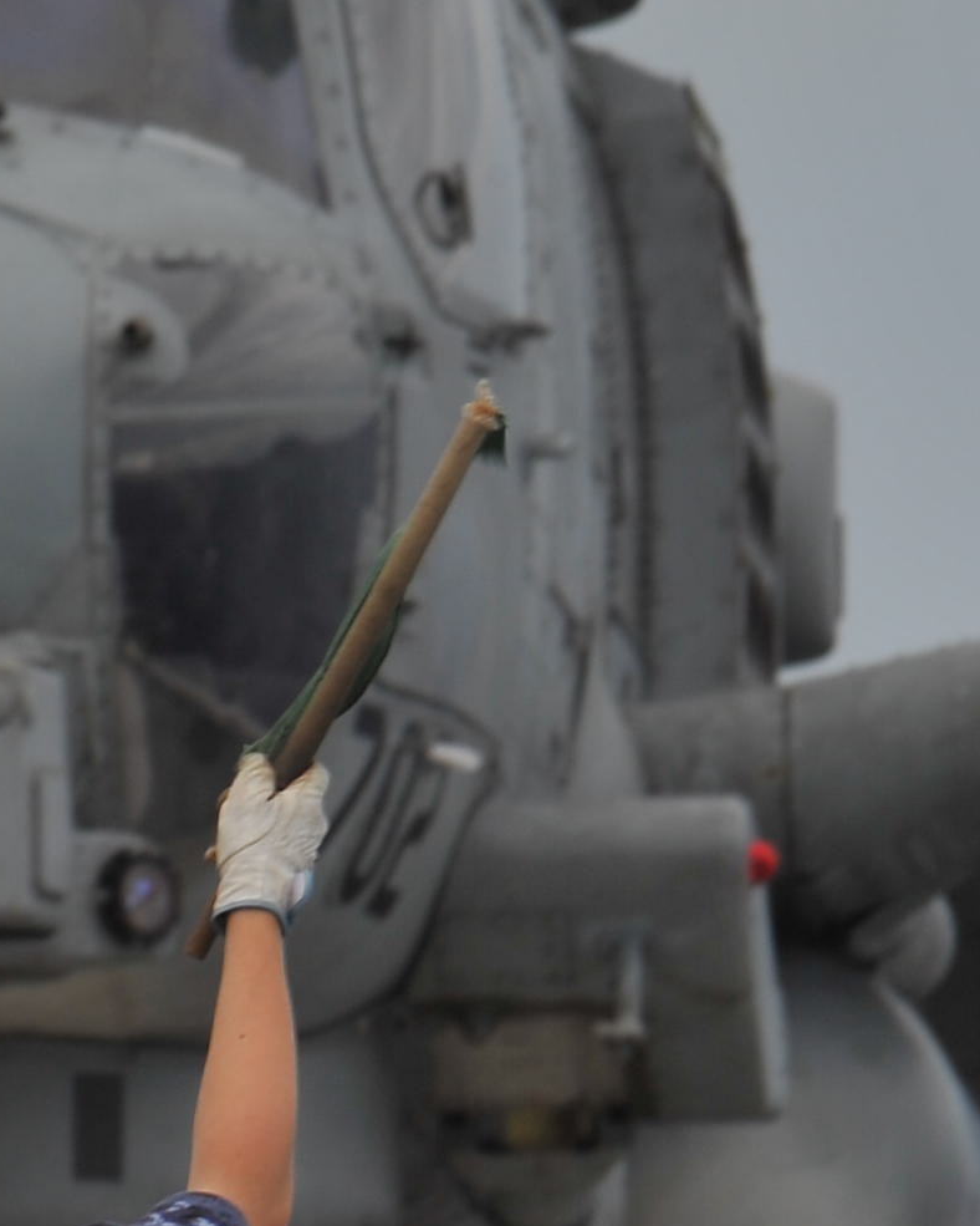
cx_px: -332
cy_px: 1692
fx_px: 58770
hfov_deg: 1.0
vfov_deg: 1.2
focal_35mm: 1621
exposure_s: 1/125
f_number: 13
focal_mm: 400
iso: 200
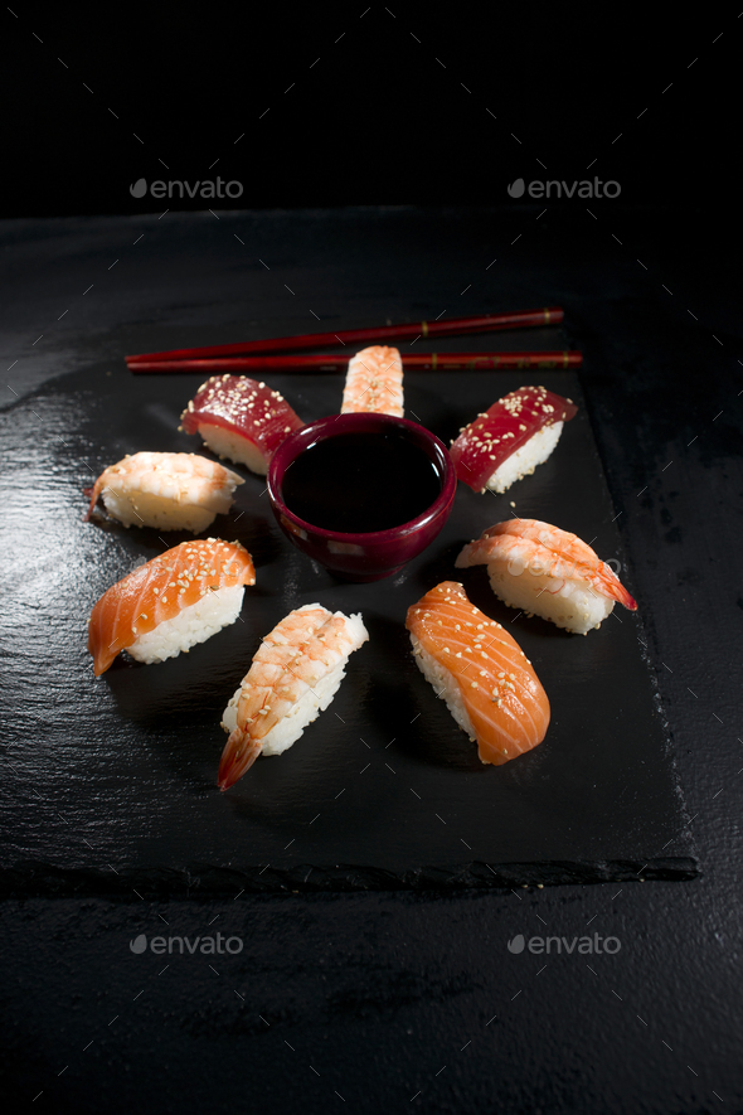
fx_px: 929
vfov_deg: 61.9
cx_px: 372
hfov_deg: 43.6
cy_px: 558
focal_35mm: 30
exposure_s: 1/125
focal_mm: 30
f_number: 7.1
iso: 200
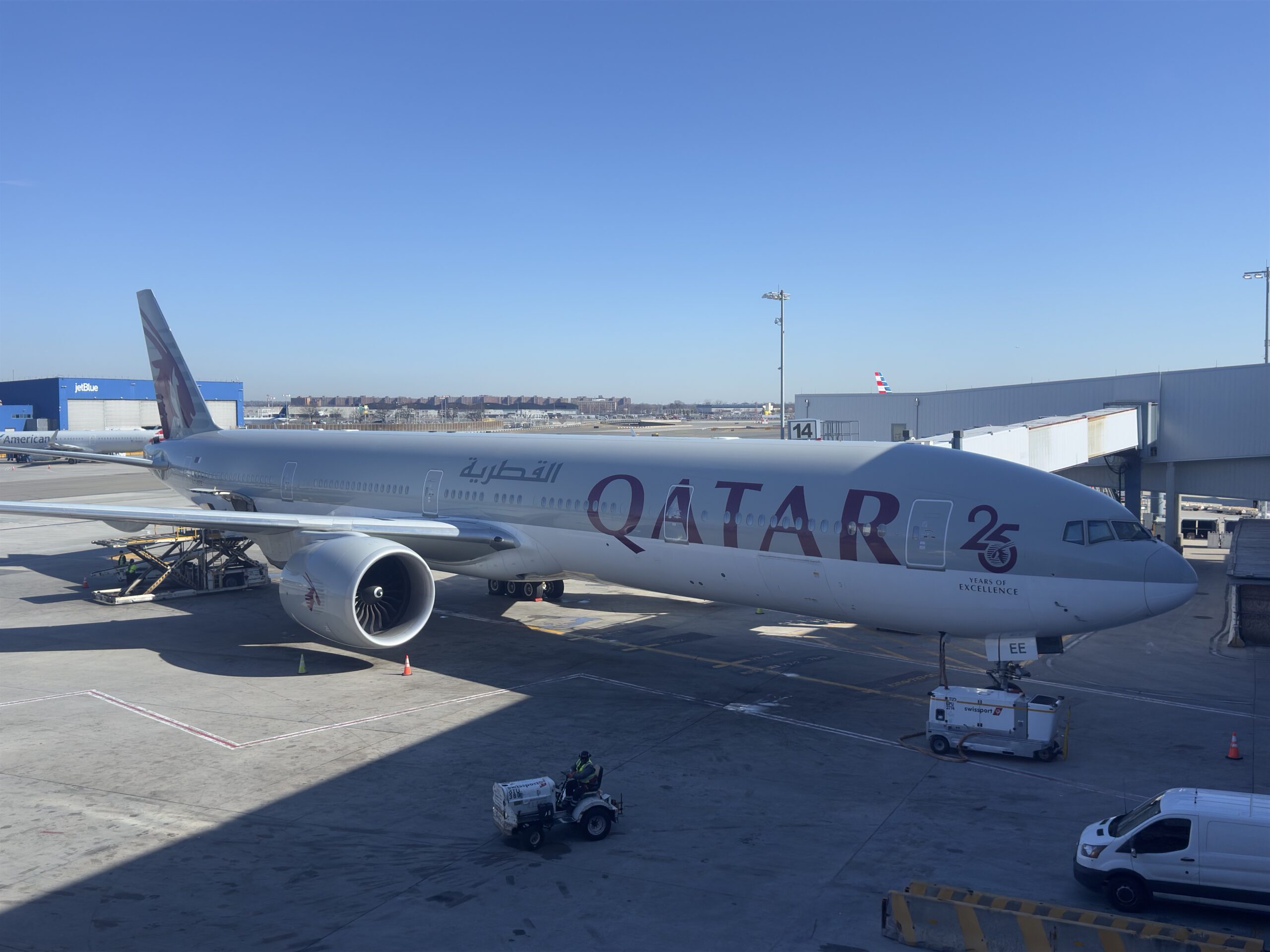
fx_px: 1284
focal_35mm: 35
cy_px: 476
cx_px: 635
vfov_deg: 40.7
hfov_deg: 52.6
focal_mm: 6.76
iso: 100
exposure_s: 1/1590
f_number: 1.78
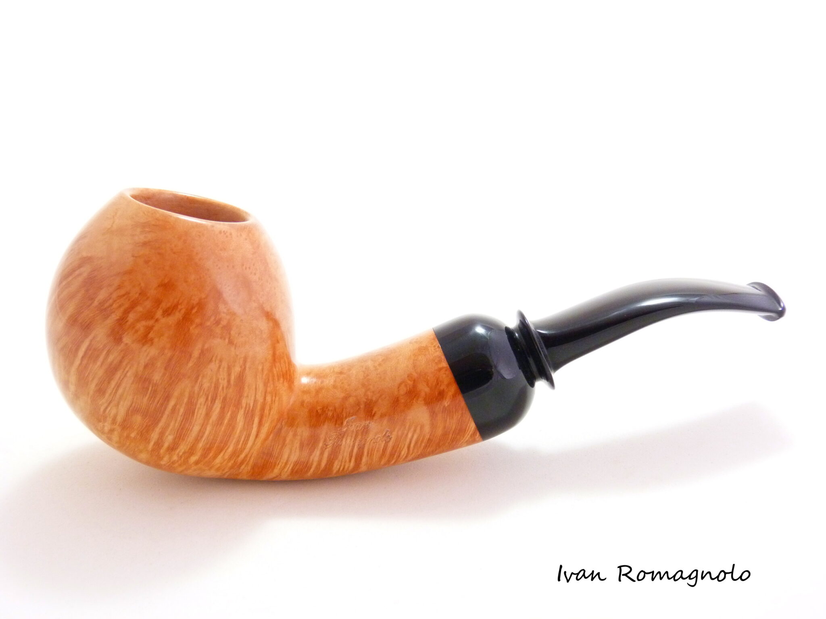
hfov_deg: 43.9
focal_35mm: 43
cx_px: 413
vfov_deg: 33.6
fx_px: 1026
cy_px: 310
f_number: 3.2
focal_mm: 7.8
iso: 400
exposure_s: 1/30
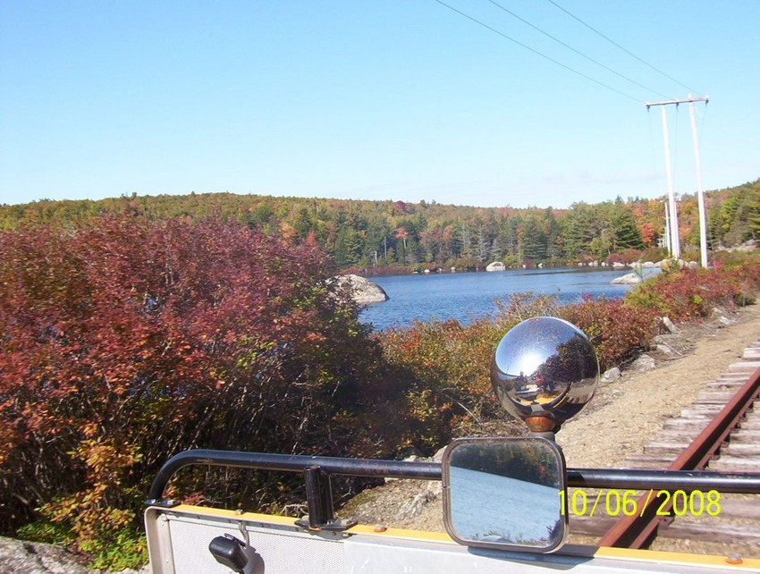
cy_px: 287
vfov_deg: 33.7
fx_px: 946
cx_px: 380
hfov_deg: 43.7
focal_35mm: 43
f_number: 5.17
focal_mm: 5.77
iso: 100
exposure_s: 1/462
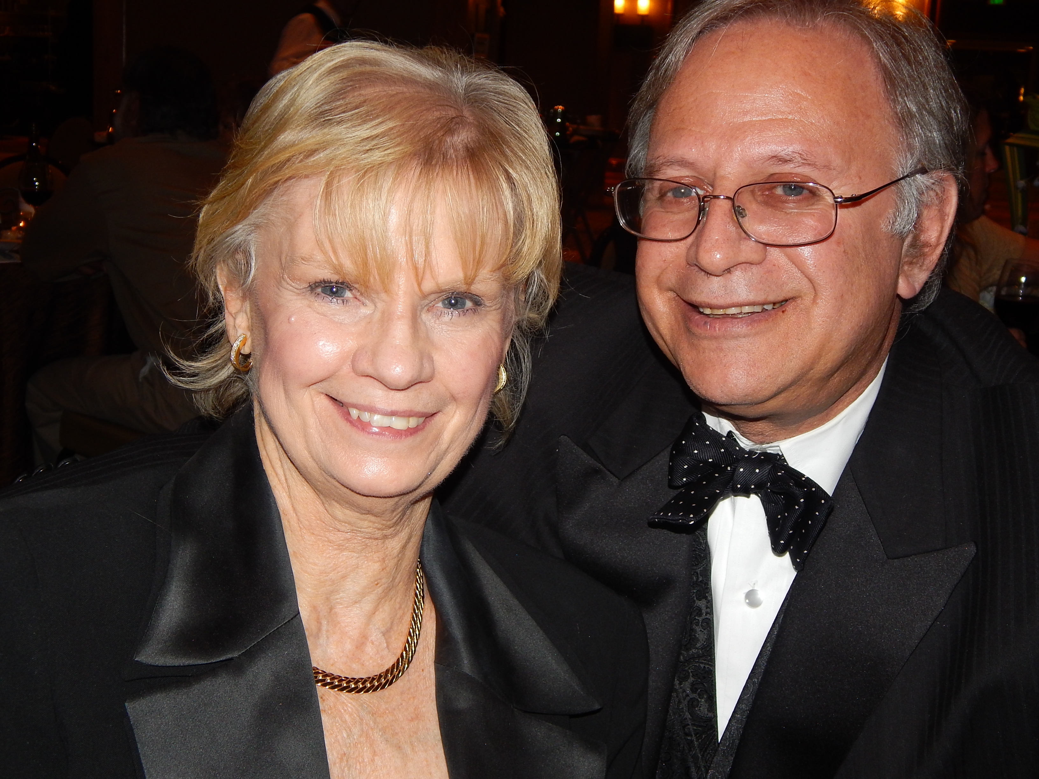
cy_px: 390
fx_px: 1471
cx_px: 520
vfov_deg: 29.7
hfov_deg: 38.9
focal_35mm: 49
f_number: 3.7
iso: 200
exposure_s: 1/30
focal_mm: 8.6
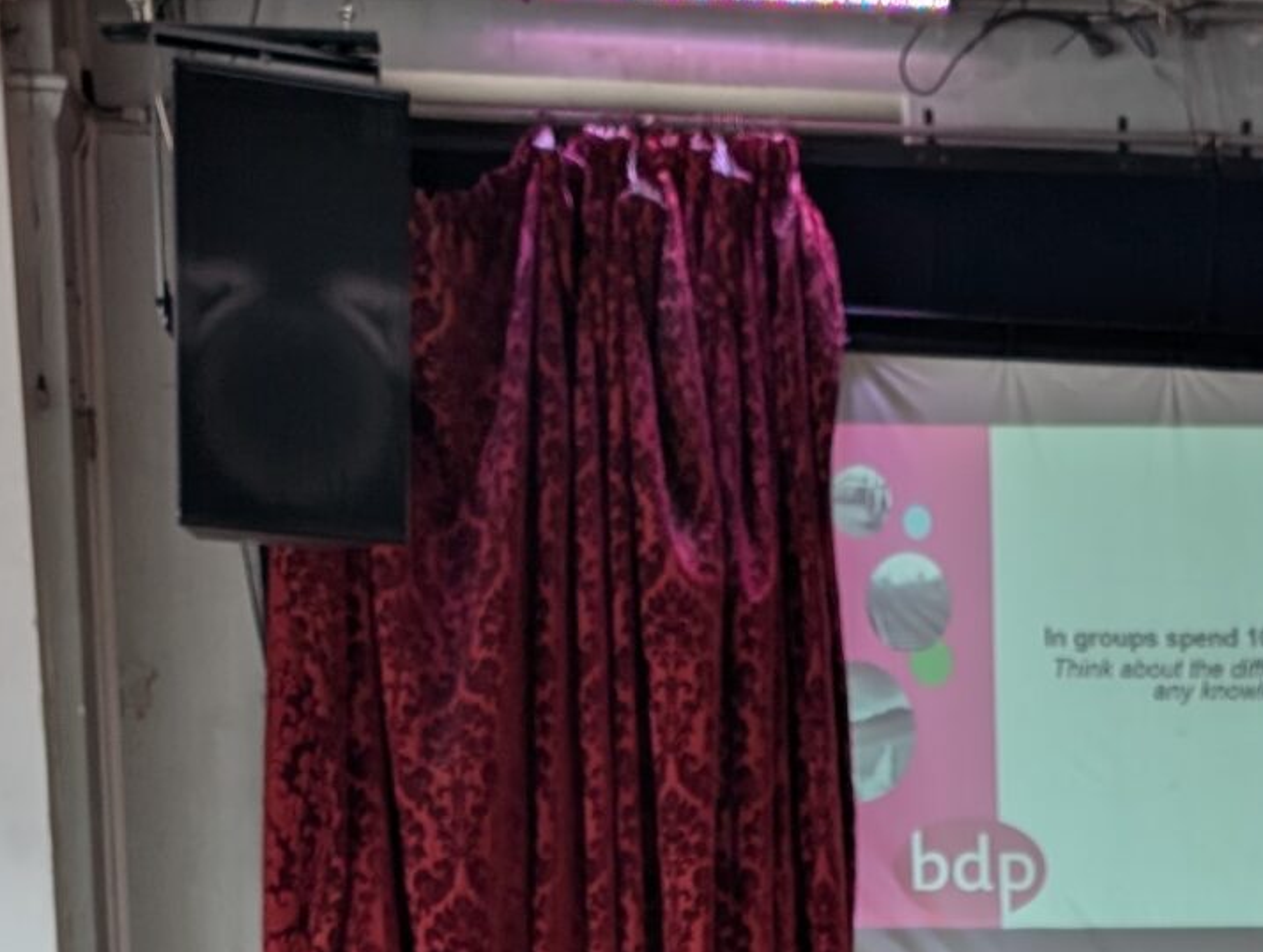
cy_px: 1531
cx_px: 1229
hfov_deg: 22.0
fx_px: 3143
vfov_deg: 15.5
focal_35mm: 86
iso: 42
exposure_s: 1/25
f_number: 1.68
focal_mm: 6.9
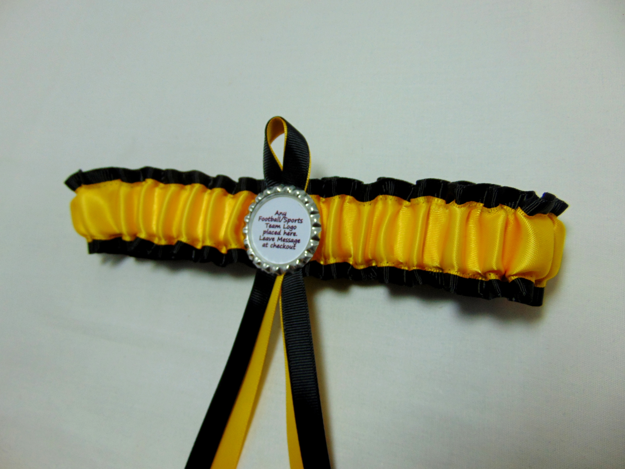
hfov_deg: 69.4
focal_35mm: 25
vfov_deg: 54.9
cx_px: 312
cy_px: 234
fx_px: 451
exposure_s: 1/125
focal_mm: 4.5
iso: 80
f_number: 3
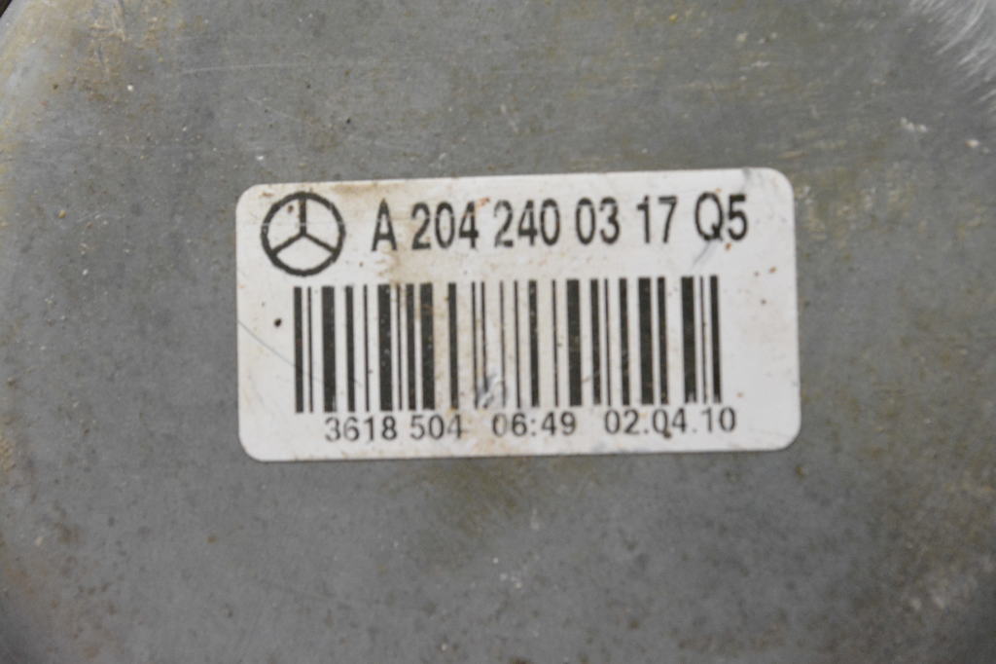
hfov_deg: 24.6
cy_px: 332
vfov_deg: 16.5
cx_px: 498
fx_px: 2282
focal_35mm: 82
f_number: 8
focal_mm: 55
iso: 6400
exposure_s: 1/250
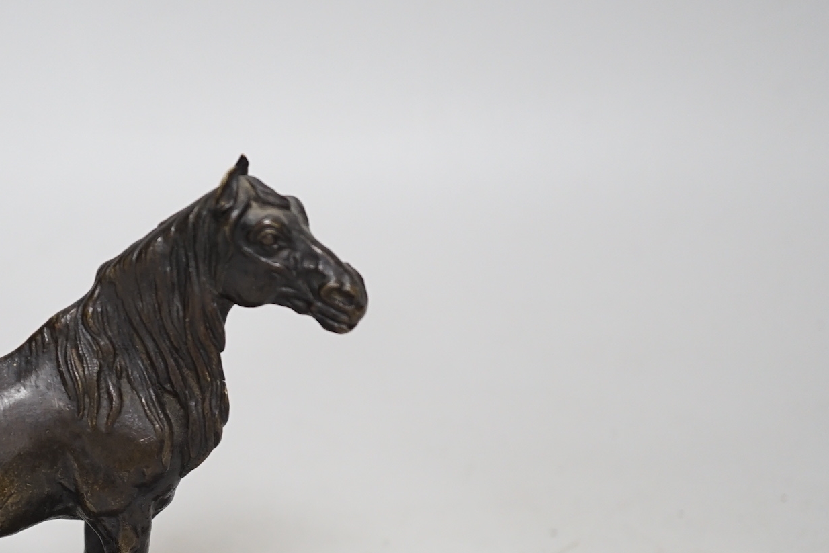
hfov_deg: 24.3
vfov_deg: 16.5
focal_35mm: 82
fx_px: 1888
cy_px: 458
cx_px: 149
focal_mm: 30
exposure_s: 1/60
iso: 640
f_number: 3.5
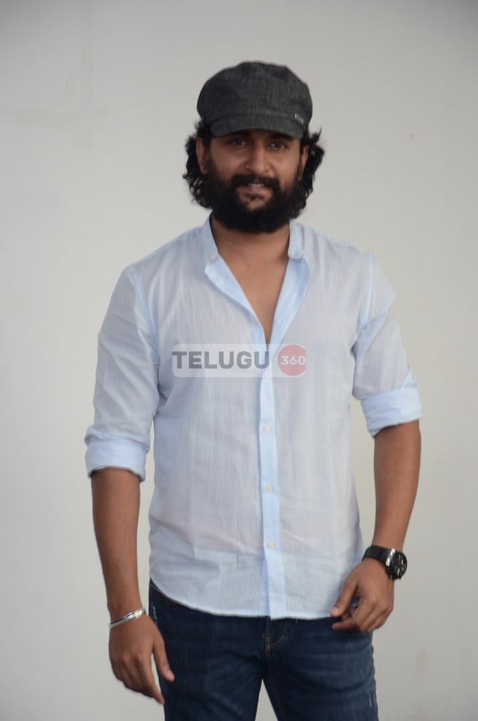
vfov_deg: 17.1
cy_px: 360
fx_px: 2399
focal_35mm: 120
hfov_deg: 11.4
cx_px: 239
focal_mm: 80
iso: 1000
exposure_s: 1/125
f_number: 5.6
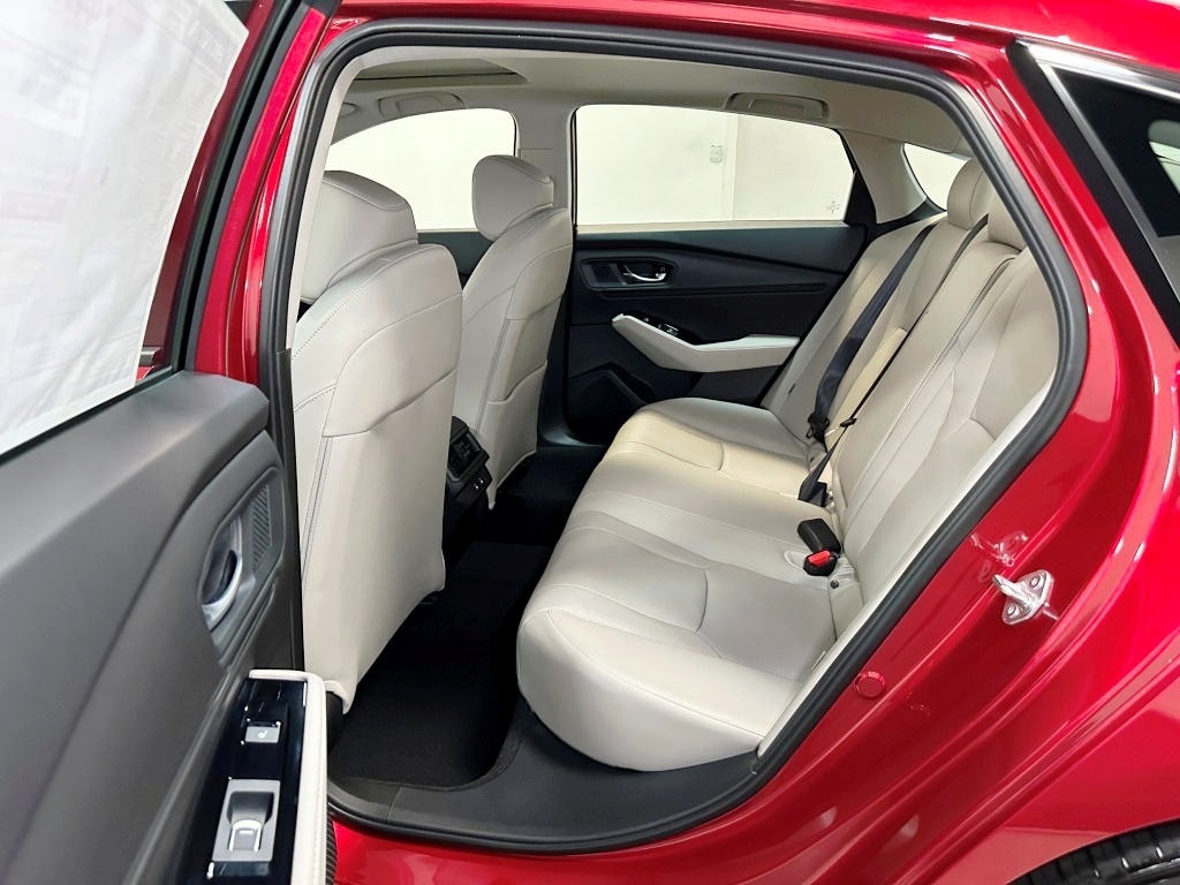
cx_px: 590
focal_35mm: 24
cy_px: 442
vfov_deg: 56.8
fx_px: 818
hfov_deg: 71.6
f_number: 1.78
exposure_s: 1/60
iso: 1000
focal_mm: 6.86
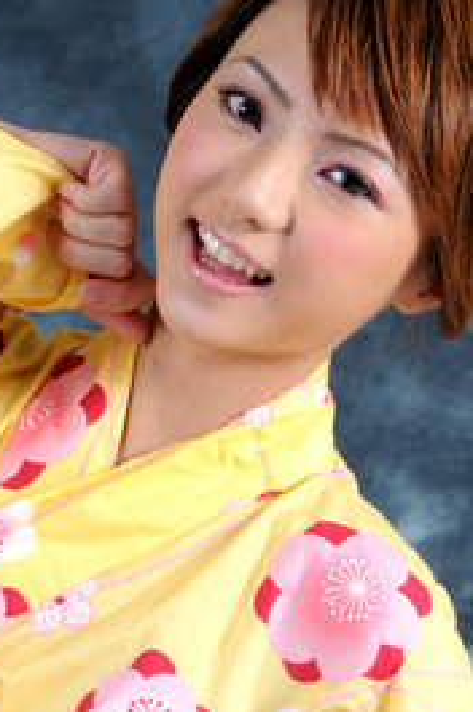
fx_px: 7512
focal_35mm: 380
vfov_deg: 5.4
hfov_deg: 3.6
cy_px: 623
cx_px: 101
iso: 200
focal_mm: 105
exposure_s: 1/160
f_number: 8
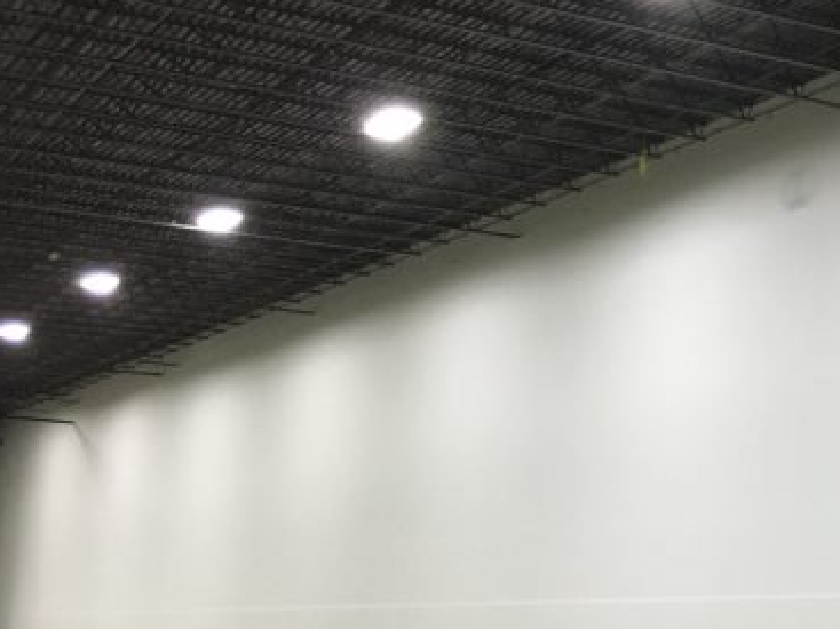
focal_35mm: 81
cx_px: 959
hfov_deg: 22.5
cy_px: 464
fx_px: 1965
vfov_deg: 18.1
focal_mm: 4.15
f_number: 2.2
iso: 160
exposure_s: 1/30
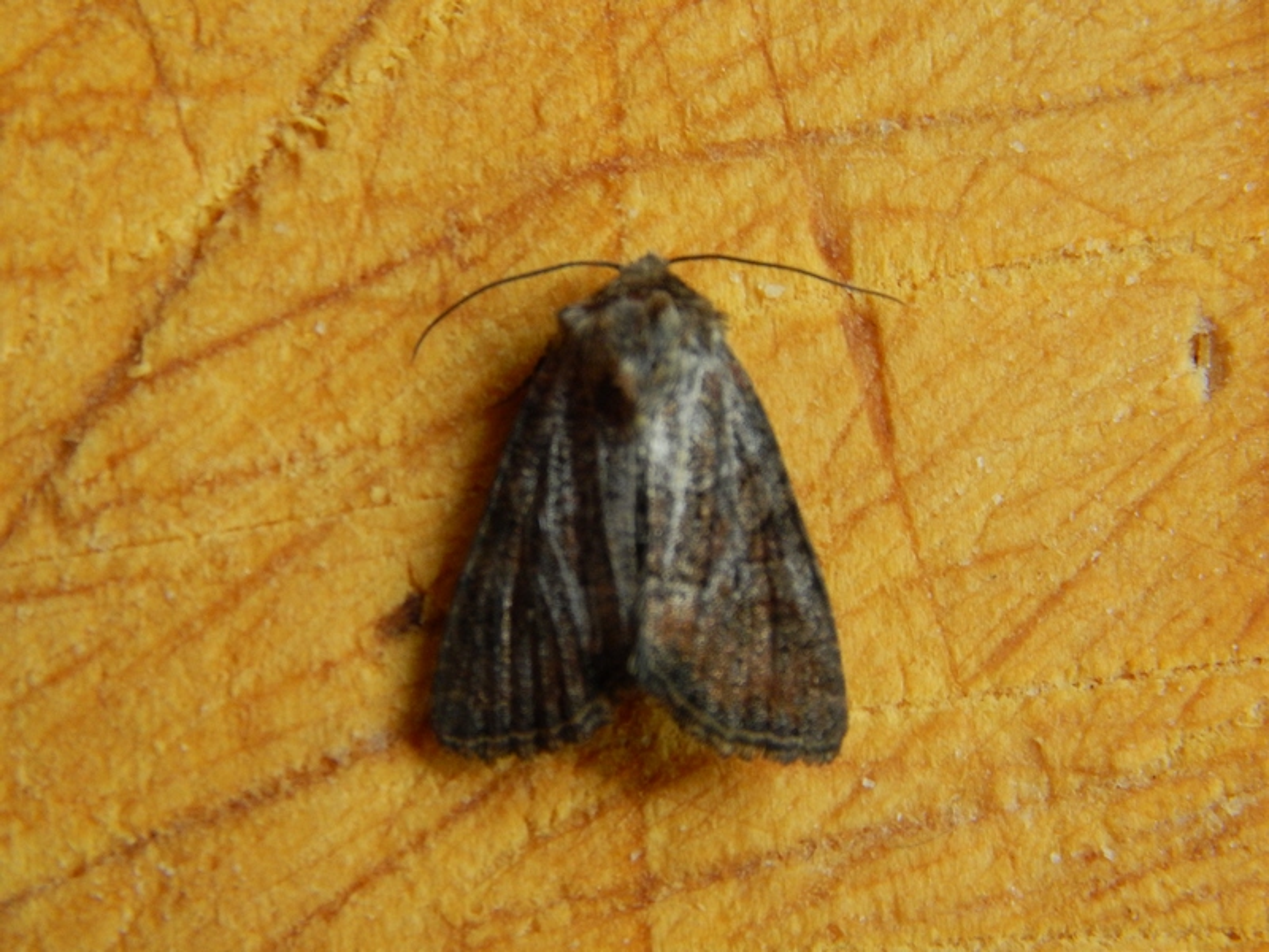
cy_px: 476
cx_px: 634
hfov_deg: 13.9
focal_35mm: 142
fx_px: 5206
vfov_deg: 10.4
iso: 400
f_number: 4.9
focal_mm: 25.3
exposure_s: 1/160
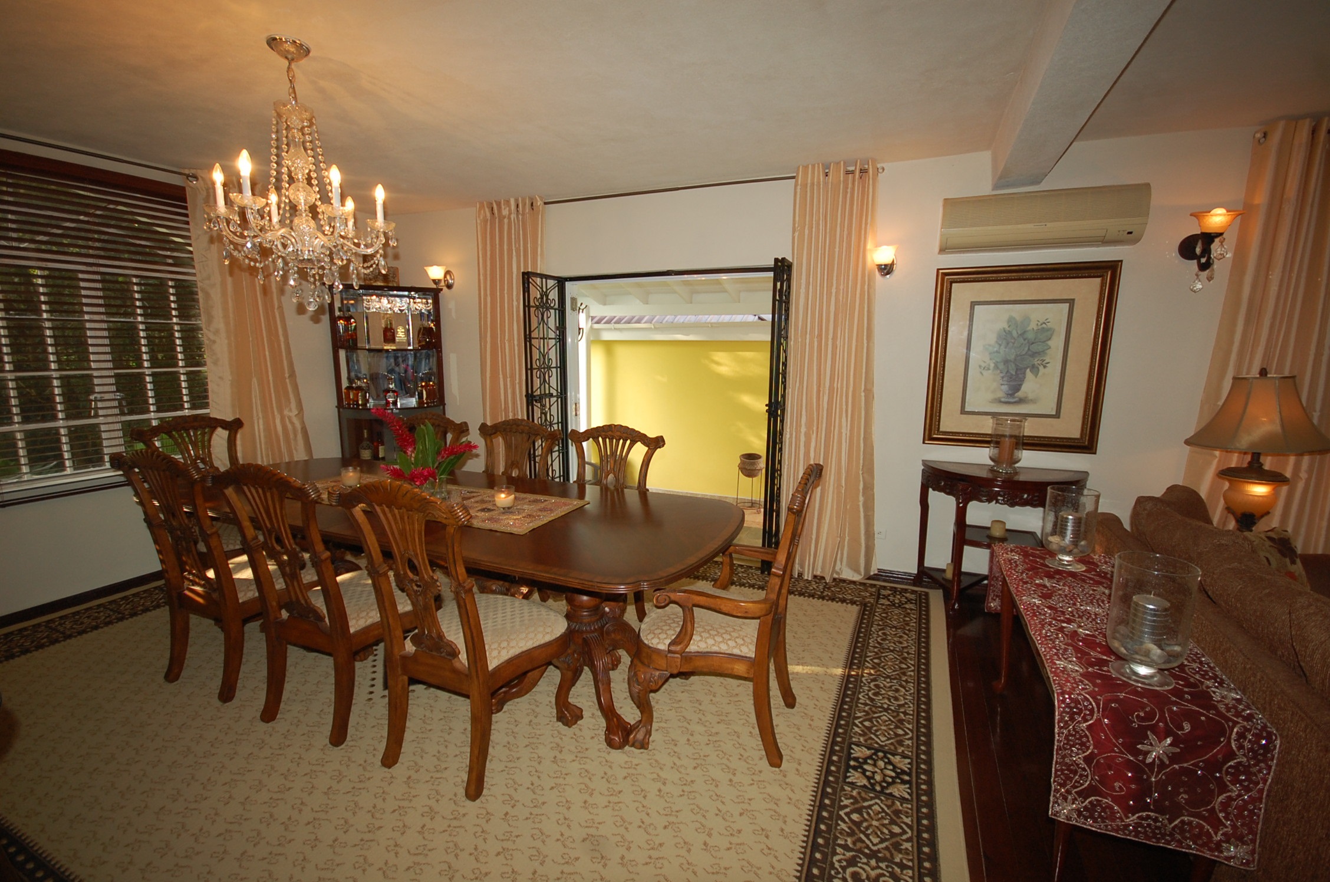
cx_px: 665
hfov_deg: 100.5
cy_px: 441
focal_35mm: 15
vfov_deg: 77.1
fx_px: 553
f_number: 4
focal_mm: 10
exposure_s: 1/60
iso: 400
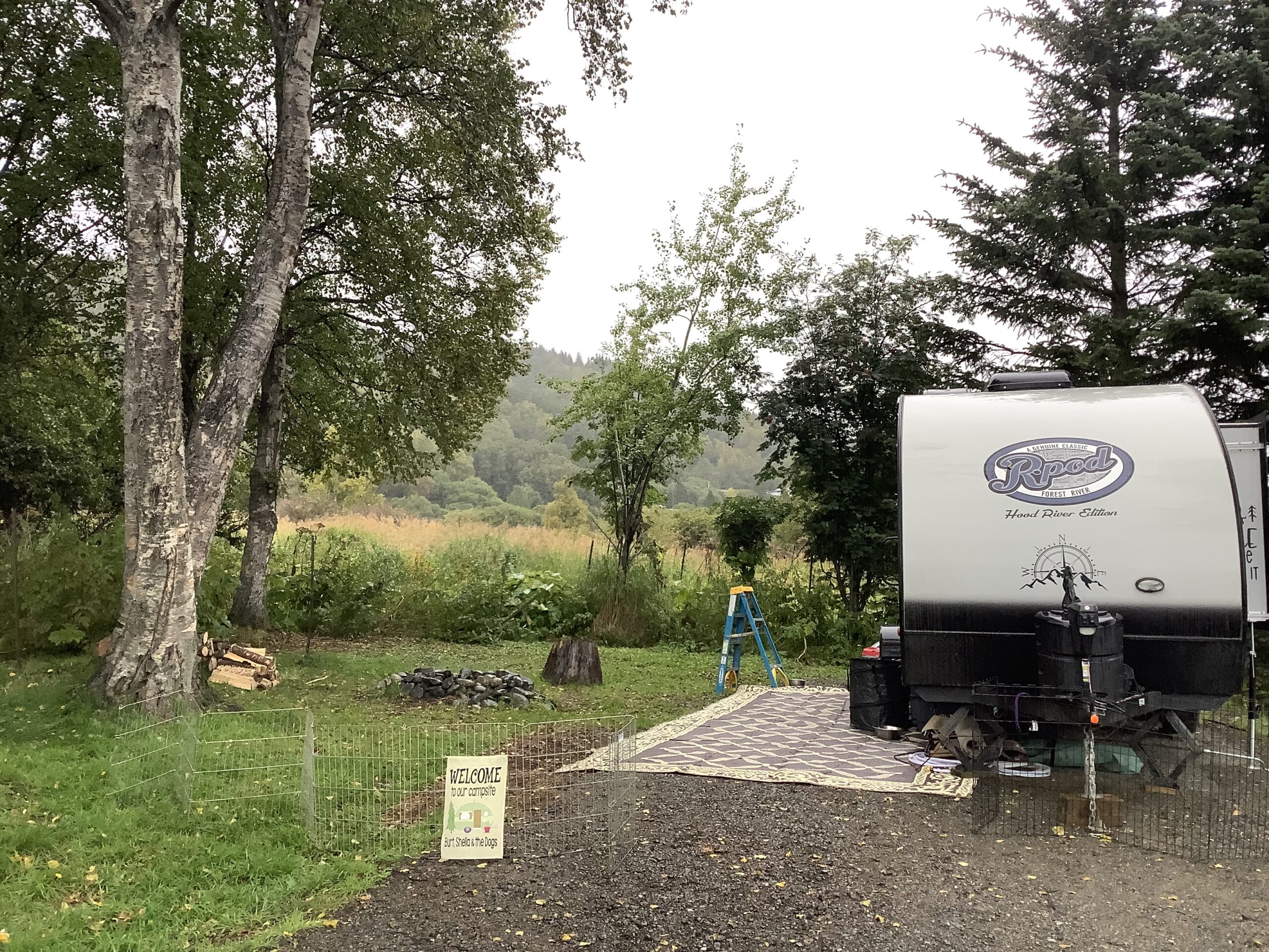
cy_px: 476
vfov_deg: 45.4
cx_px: 634
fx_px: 1136
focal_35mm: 31
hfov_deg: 58.4
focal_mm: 3.3
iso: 80
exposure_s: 1/120
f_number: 2.4
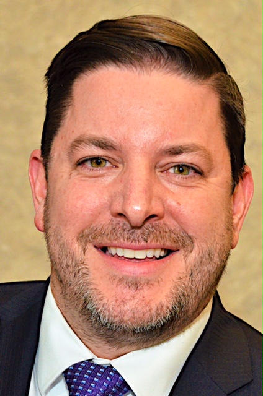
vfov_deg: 17.1
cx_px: 132
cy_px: 198
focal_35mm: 120
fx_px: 1321
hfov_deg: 11.4
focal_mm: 80
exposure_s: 1/60
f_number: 9
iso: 2000
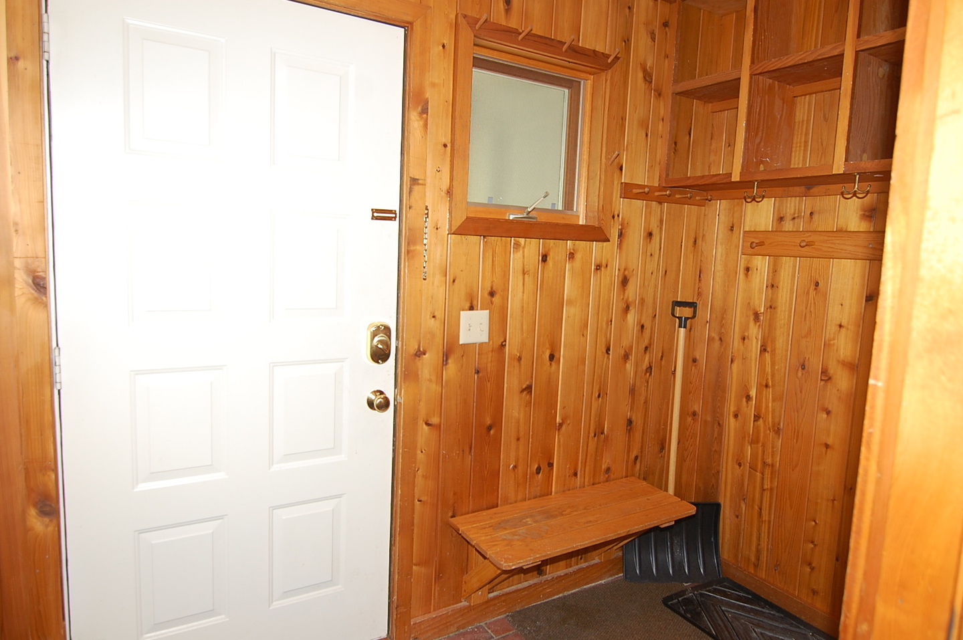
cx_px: 482
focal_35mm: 21
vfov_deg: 59.4
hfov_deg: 81.3
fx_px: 561
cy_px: 320
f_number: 4
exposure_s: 1/60
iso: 400
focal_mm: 14
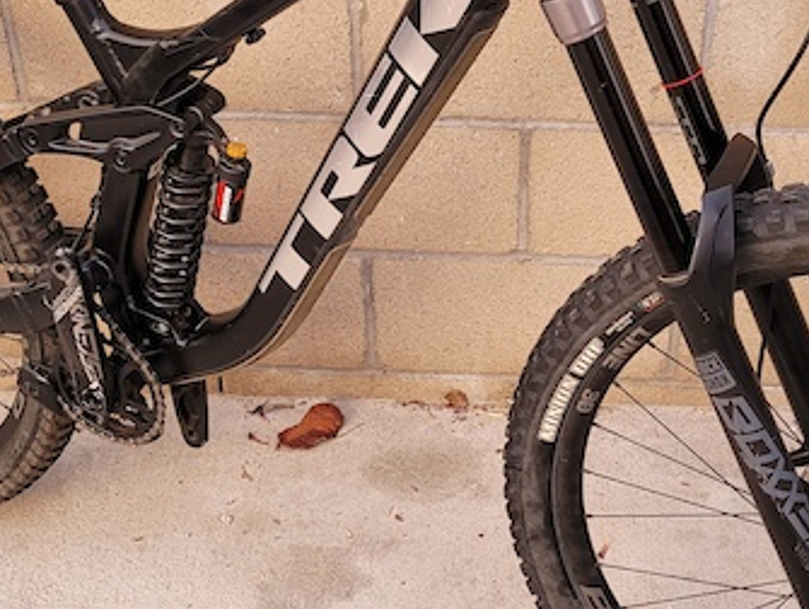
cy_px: 239
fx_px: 1451
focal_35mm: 62
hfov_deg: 31.1
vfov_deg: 23.6
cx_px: 459
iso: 250
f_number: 1.8
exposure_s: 1/120
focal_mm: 5.4
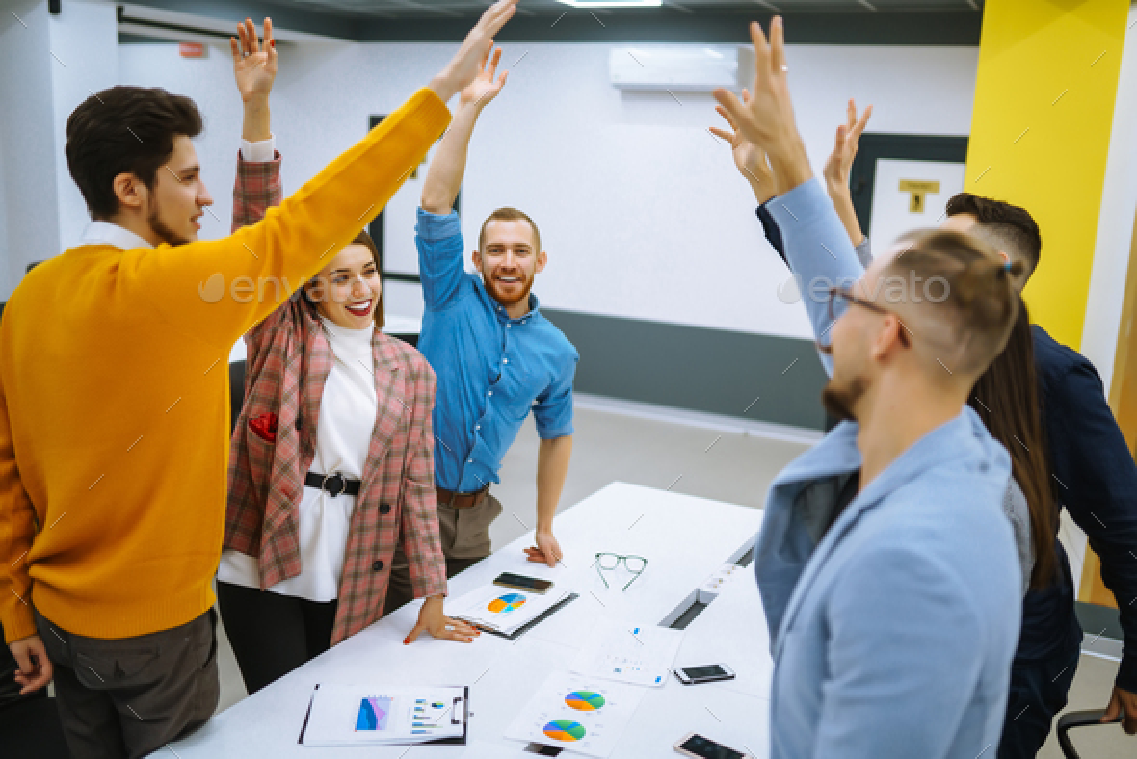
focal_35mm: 35
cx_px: 568
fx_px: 1106
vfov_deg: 37.9
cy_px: 380
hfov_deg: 54.4
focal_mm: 35
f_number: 1.4
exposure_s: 1/800
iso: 500
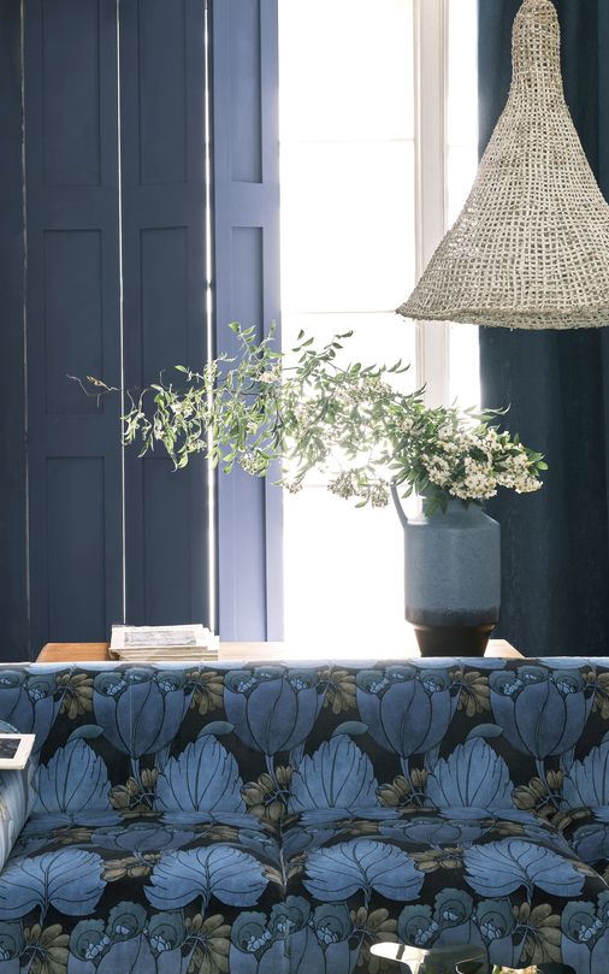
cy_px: 398
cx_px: 183
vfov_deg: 34.4
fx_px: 1566
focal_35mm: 59
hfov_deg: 21.9
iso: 100
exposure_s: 1/1.69
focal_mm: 41.1
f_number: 7.1
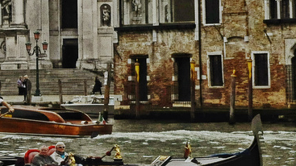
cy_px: -166
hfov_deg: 11.5
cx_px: 419
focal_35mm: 181
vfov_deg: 6.5
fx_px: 1420
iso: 800
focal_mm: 26
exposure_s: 1/5000
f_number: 6.3
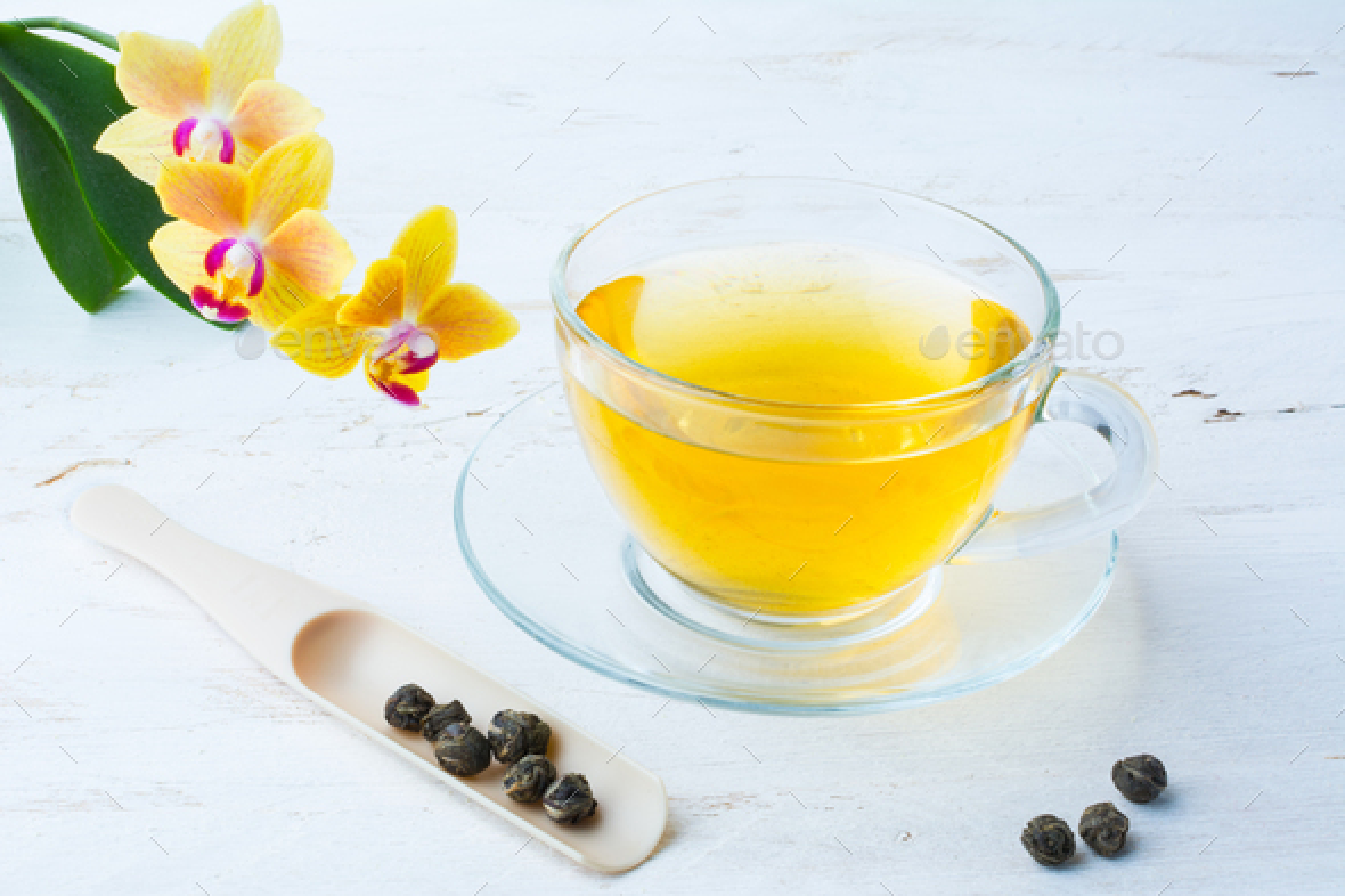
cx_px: 672
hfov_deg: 37.9
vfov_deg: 25.7
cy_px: 448
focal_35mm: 52
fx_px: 1961
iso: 100
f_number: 22
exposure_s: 1/125
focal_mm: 35
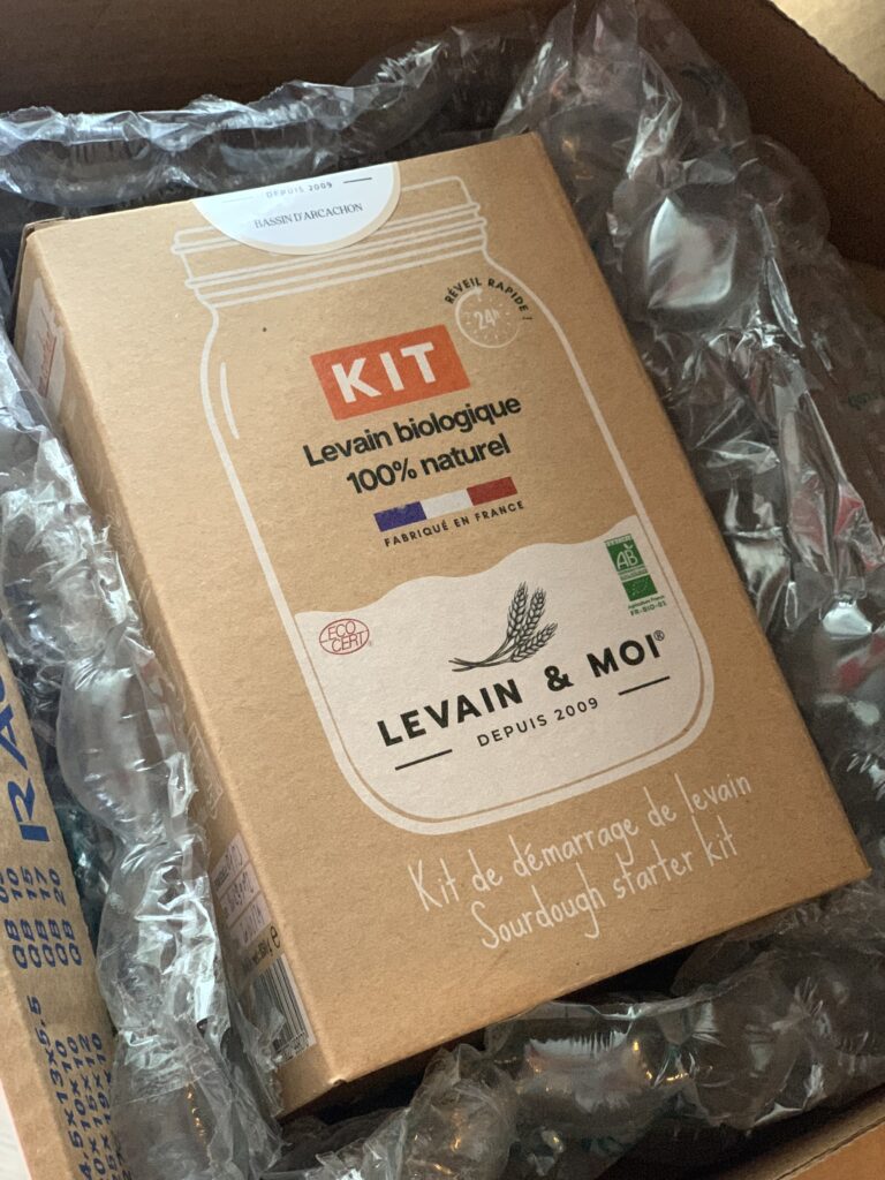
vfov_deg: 36.8
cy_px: 590
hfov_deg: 28.0
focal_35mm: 52
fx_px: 1773
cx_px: 442
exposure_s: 1/60
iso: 400
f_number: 2.4
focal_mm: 6
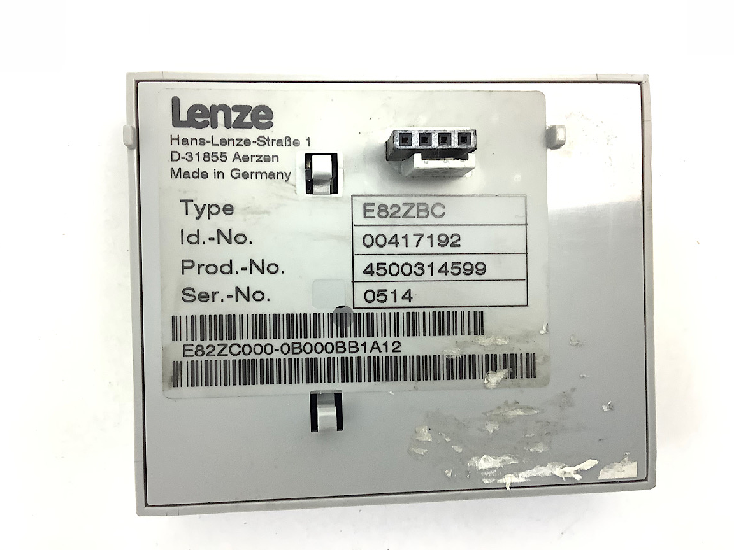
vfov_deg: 44.2
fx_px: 679
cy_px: 267
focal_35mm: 32
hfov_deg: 56.8
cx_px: 375
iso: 250
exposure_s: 1/50
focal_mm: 3.3
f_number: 2.4
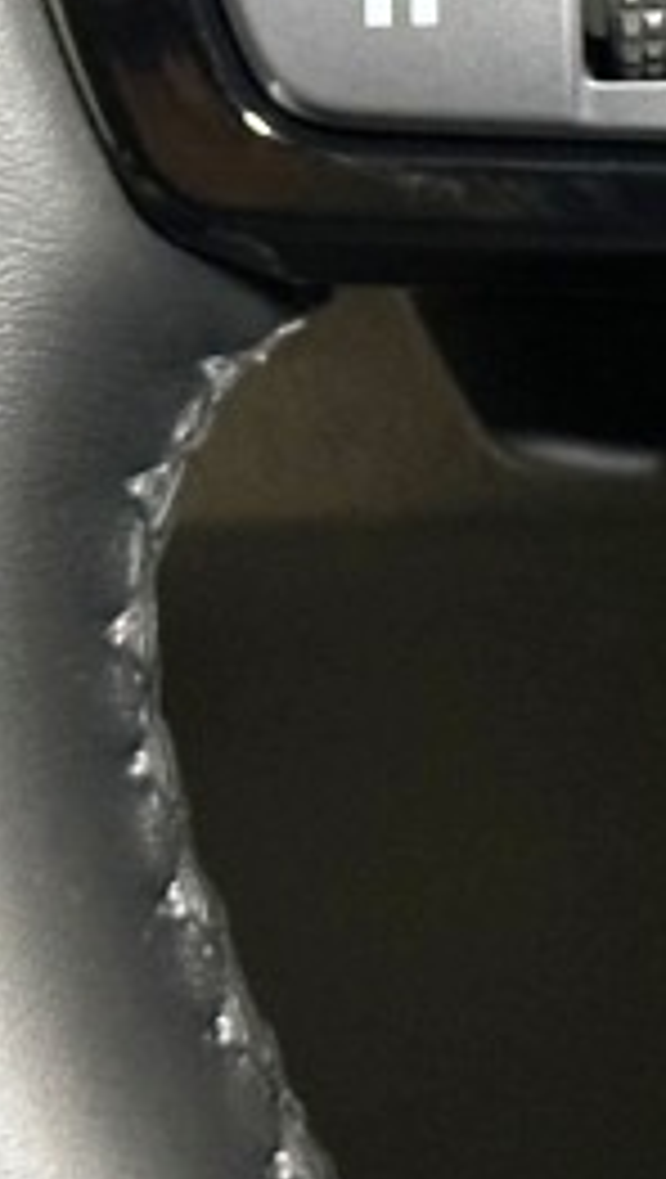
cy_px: -436
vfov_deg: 10.3
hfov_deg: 5.9
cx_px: 783
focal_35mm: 204
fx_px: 6384
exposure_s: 1/30
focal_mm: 6.86
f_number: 1.78
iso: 500
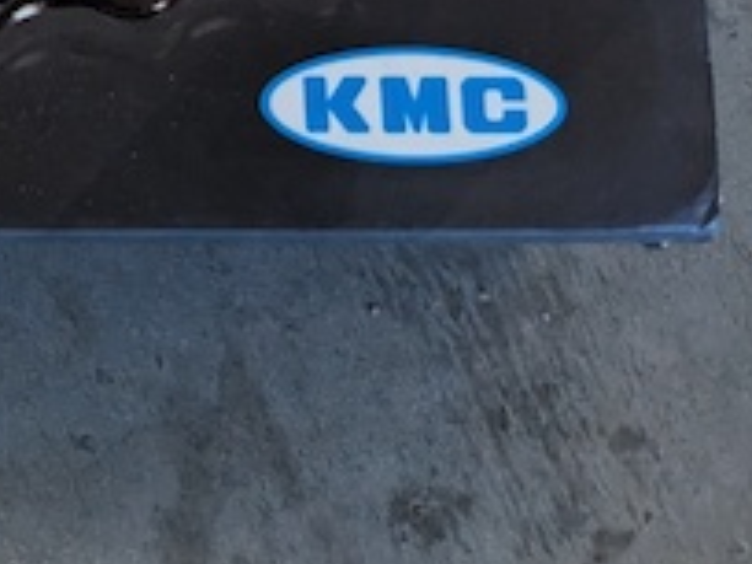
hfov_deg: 15.6
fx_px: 2303
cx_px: -645
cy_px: -335
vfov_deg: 13.0
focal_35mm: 106
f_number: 1.73
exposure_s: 1/24
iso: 268
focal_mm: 4.38
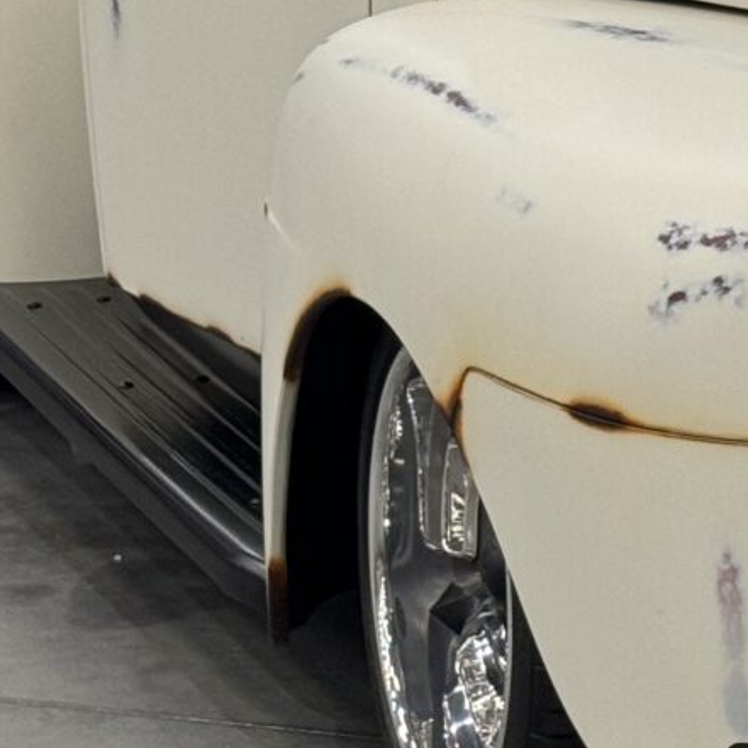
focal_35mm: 197
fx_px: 4816
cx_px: 906
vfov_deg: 8.9
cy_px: 153
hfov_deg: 8.8
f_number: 1.78
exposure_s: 1/60
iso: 125
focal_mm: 6.76
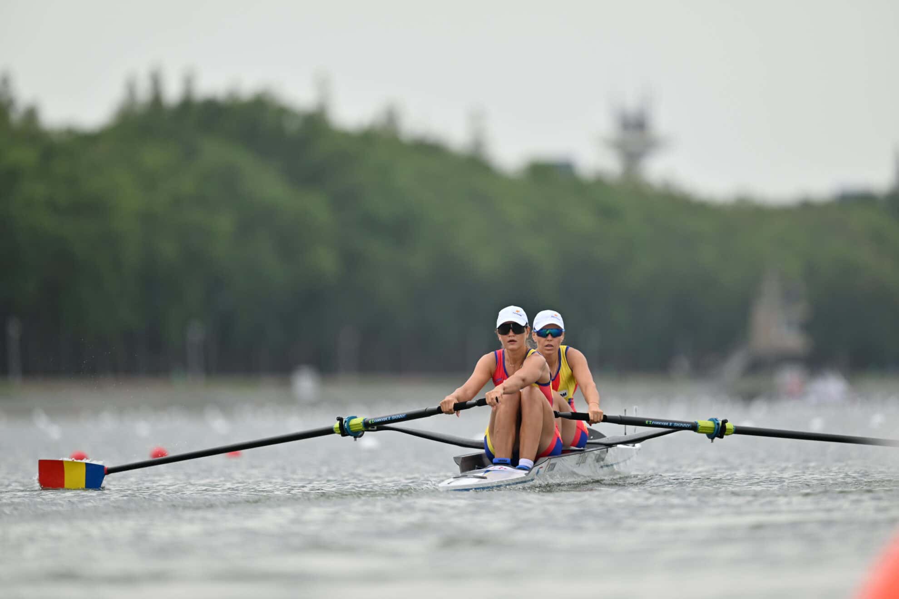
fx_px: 14982
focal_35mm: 600
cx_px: 450
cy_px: 300
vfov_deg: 2.3
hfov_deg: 3.4
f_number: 4
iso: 110
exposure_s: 1/1250
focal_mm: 600
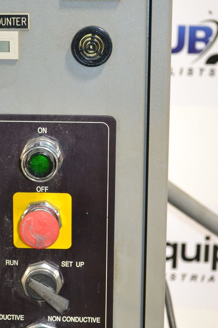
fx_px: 991
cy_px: 177
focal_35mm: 109
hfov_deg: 12.5
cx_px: 36
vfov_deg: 18.8
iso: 2000
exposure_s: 1/60
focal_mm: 42
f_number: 5.3
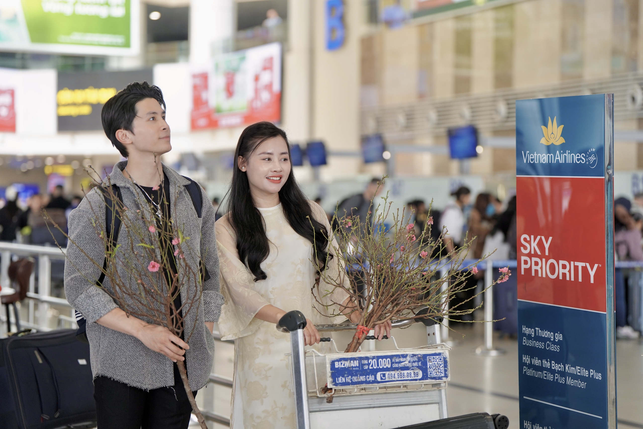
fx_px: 1661
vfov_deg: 14.7
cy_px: 214
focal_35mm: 93
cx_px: 322
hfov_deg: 21.9
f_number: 2.8
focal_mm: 93
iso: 640
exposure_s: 1/320
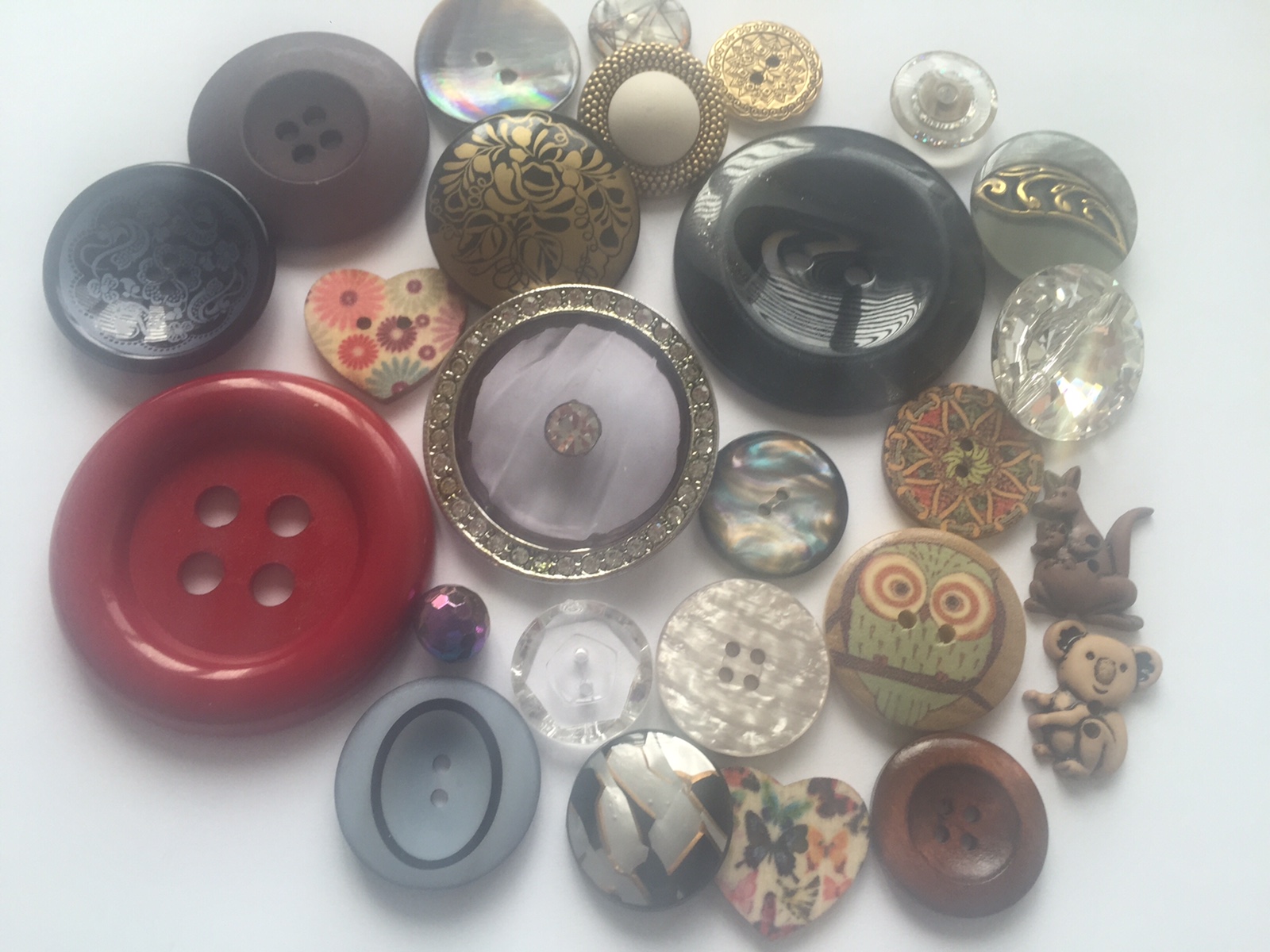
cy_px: 476
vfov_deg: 48.2
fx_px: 1064
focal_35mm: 29
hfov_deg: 61.7
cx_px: 635
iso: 32
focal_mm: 4.15
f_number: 2.2
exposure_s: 1/60
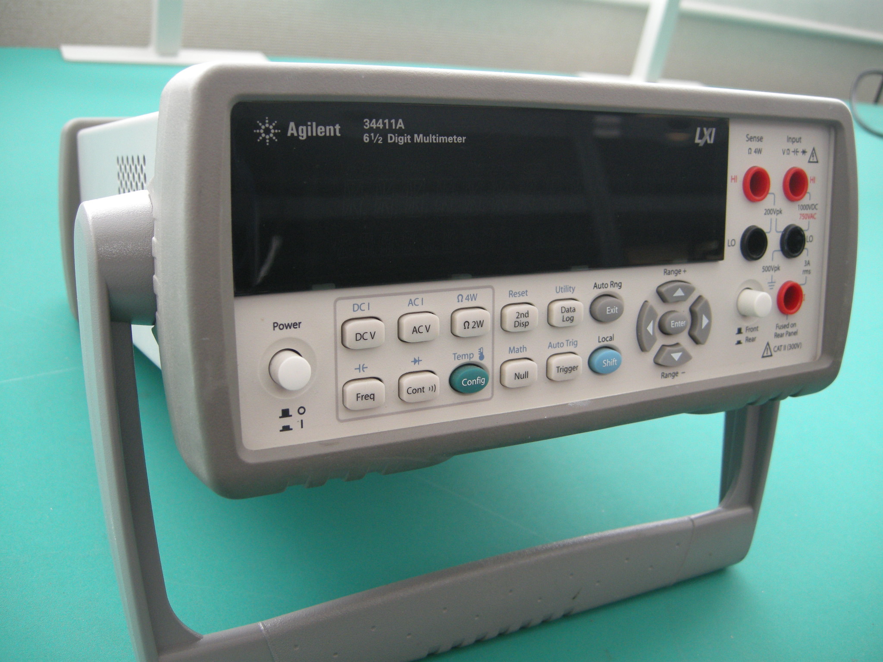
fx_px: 893
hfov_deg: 52.6
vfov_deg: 40.7
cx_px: 442
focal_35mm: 35
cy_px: 331
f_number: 2.7
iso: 164
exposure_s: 1/126
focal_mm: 7.5
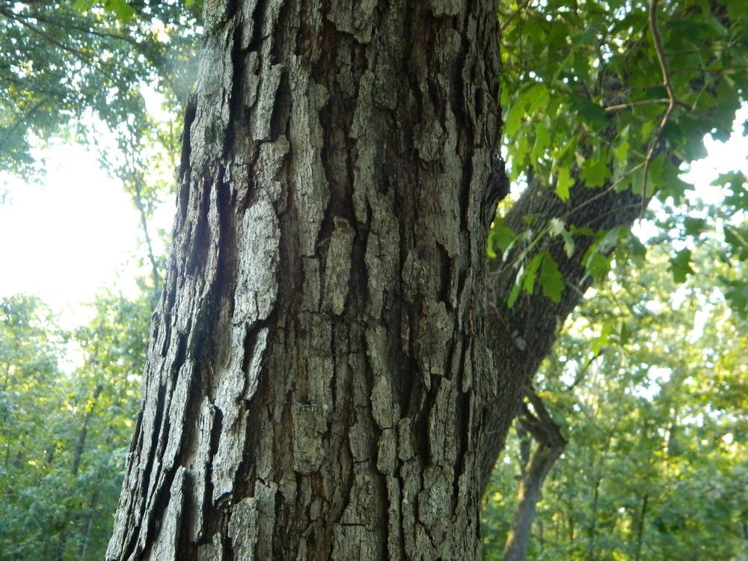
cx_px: 374
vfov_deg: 35.1
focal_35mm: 41
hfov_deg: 45.8
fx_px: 886
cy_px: 280
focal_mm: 7.3
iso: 400
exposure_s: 1/60
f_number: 3.5
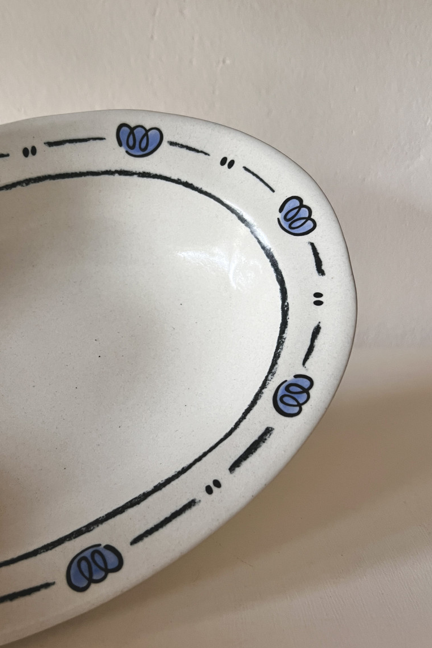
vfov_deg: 55.8
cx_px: 153
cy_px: 324
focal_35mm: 34
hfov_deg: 38.6
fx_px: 612
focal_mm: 5.7
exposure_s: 1/60
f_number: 1.5
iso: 320
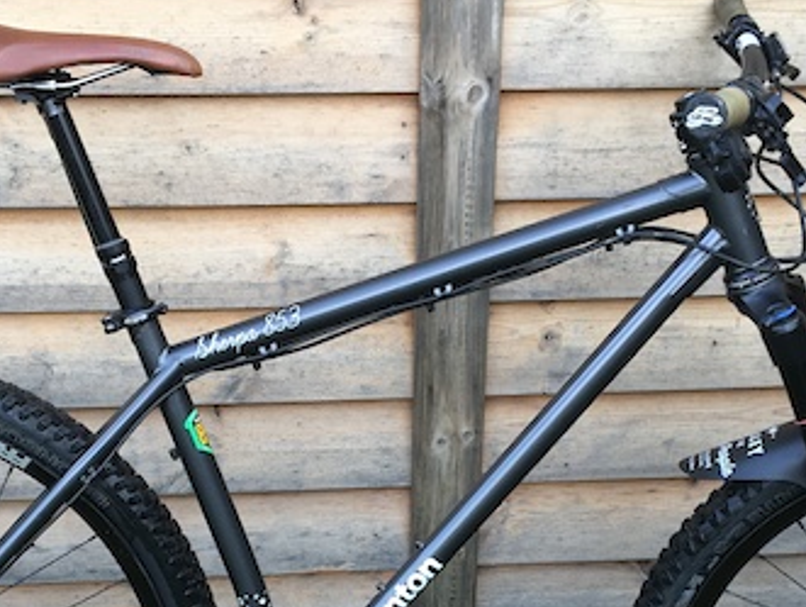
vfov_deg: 20.5
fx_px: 1632
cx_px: 421
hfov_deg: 27.7
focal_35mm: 70
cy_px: 580
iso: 32
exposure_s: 1/100
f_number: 2.2
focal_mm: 4.15
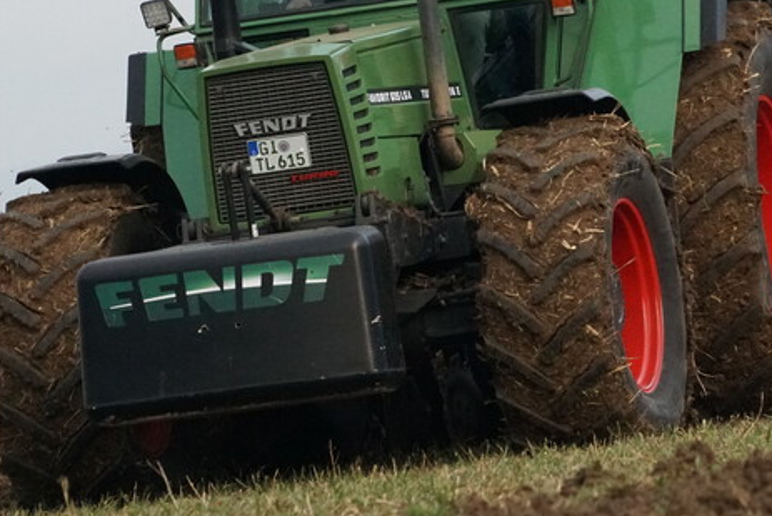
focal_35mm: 583
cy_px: 43
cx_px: 358
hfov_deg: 3.5
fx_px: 12505
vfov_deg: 2.4
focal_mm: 200
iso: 6400
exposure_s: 1/1600
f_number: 8
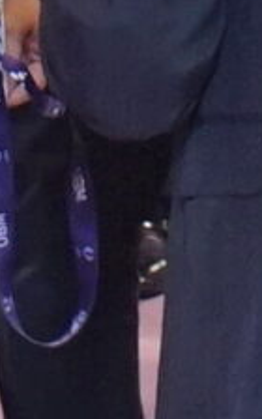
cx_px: 138
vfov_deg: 5.1
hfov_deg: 3.4
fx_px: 4467
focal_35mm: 391
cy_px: -742
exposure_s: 1/100
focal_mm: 28
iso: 2000
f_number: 4.5
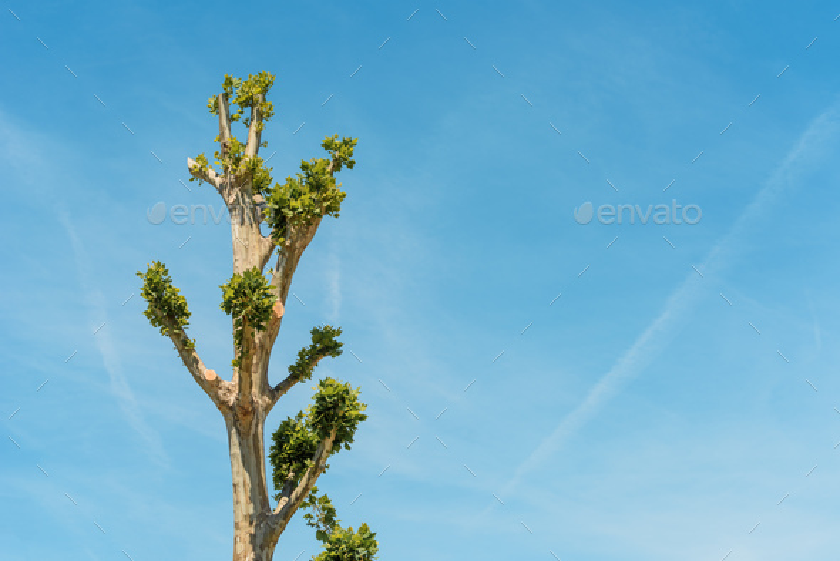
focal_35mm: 70
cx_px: 420
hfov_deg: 28.8
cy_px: 280
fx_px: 1634
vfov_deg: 19.5
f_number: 5.6
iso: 64
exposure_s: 1/400
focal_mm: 70
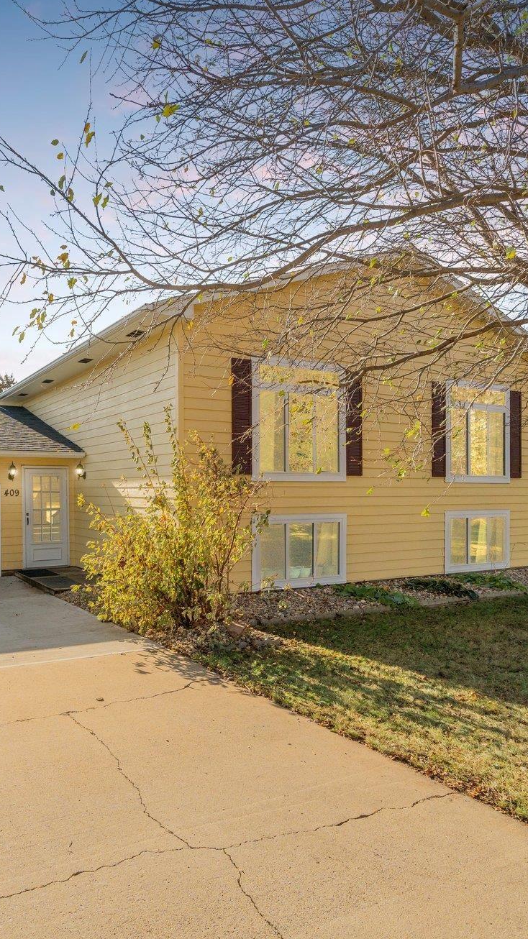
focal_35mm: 23
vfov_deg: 78.7
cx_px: 127
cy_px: 486
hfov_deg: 47.5
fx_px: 573
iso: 400
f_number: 8
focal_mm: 14
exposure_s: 1/640
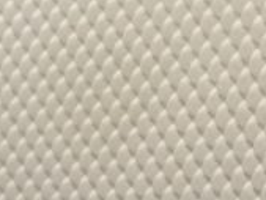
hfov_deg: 9.0
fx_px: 1446
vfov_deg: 7.3
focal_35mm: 188
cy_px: 515
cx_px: -464
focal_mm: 3.3
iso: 200
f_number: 2.4
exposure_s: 1/30
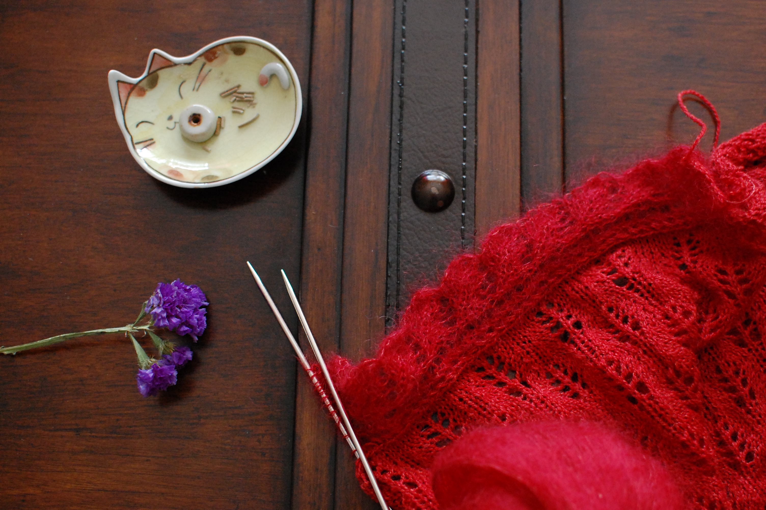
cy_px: 255
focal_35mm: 52
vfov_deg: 25.7
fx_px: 1116
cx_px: 383
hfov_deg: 37.9
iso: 1600
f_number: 3.2
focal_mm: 35
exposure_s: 1/200
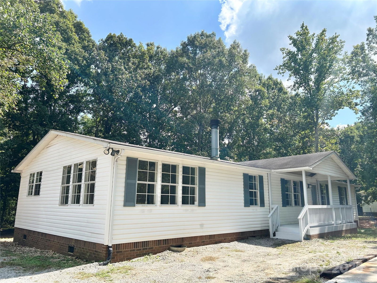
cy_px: 142
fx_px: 283
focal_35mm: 26
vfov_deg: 53.1
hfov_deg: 67.3
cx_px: 188
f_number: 1.5
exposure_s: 1/2513
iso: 50
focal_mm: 5.7
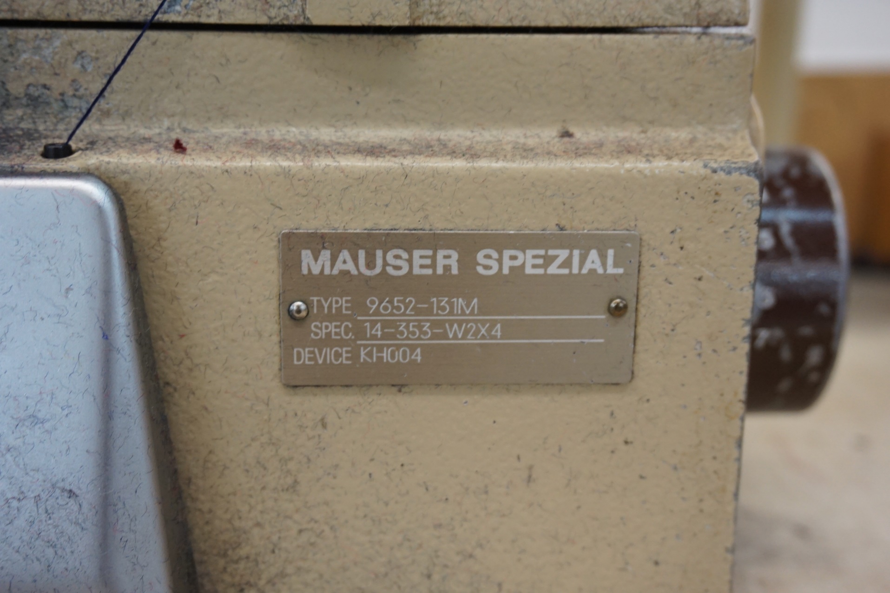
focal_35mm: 44
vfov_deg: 30.9
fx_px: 1075
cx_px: 445
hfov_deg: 45.0
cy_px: 296
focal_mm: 29
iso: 1000
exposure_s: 1/60
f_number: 4.5
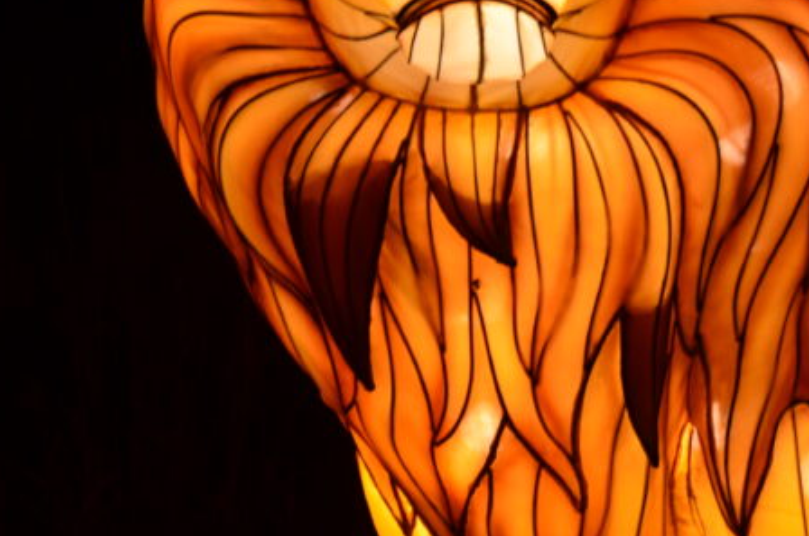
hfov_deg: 5.7
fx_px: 8079
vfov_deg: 3.8
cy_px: 110
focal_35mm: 360
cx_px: 872
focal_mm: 105
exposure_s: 1/60
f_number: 5.6
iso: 450
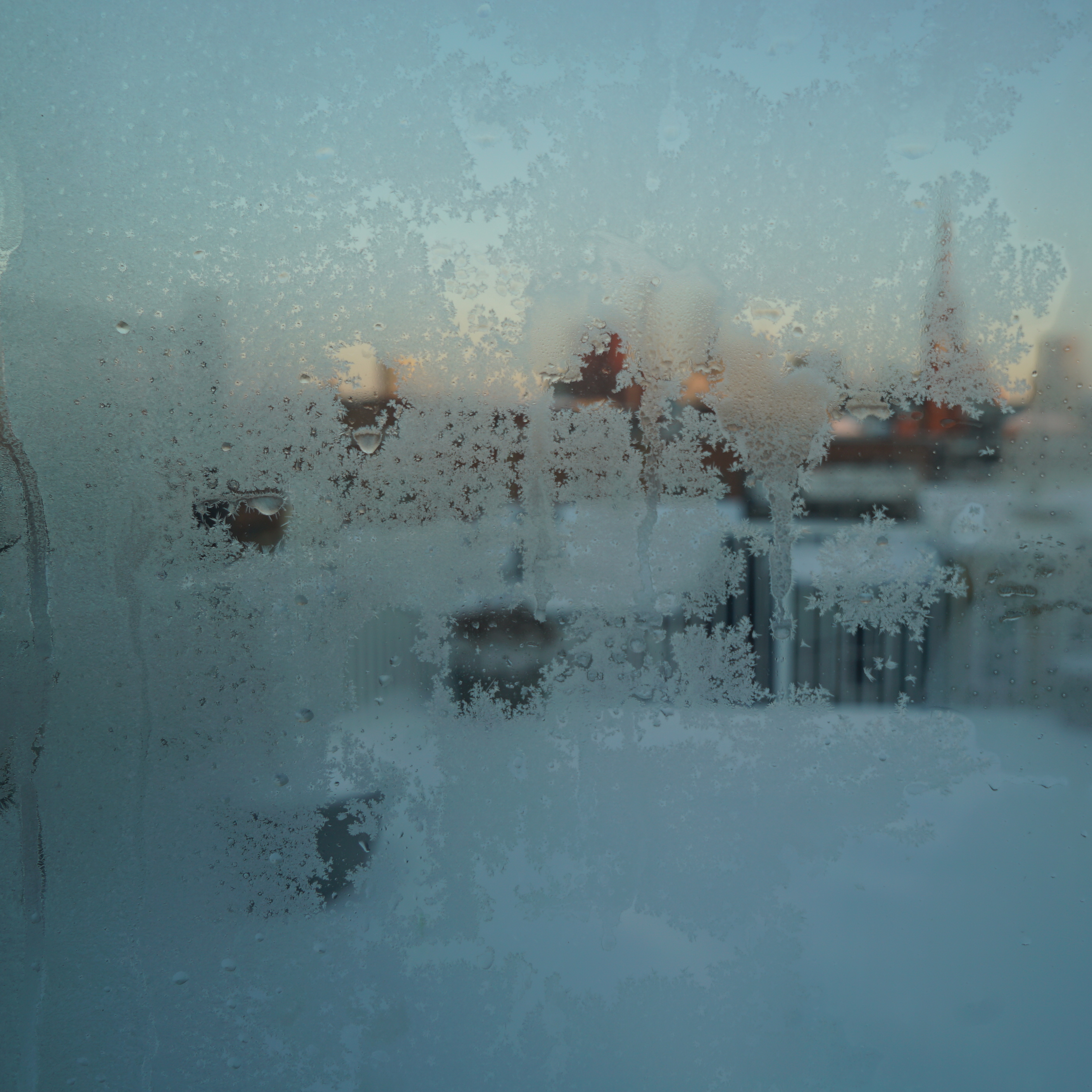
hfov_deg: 50.4
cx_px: 706
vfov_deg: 51.1
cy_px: 547
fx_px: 1142
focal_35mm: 32
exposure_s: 1/80
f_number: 5.6
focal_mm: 25
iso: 100
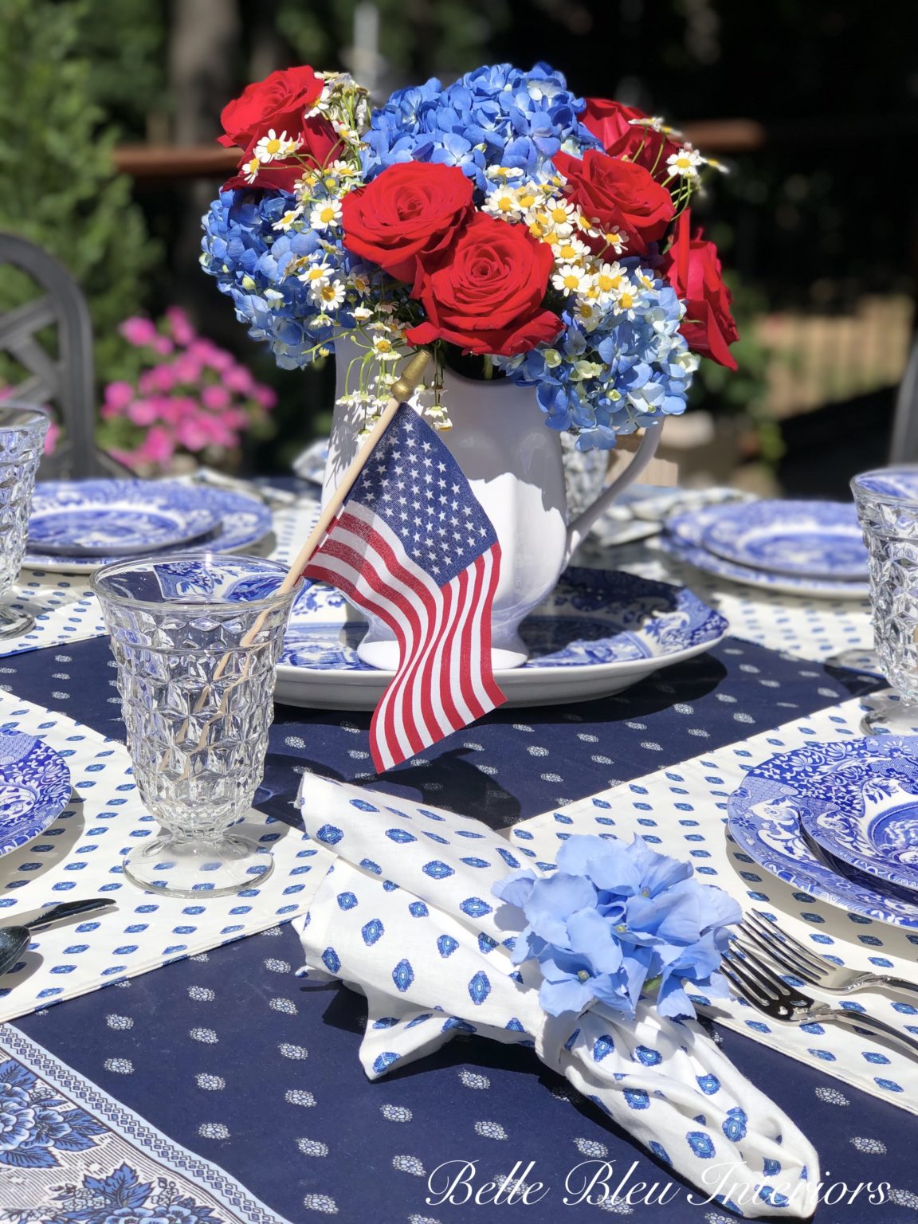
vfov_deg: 33.8
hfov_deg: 25.7
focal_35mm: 57
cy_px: 612
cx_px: 459
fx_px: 2015
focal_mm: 6.6
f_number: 2.8
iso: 20
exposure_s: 1/1389
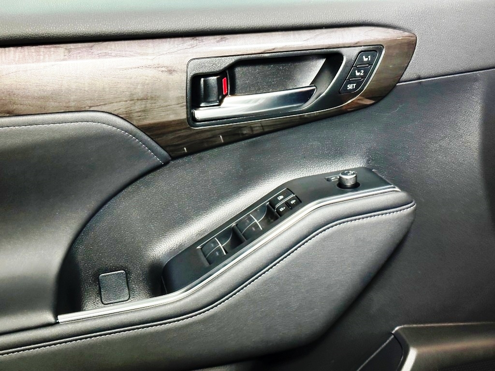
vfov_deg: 30.3
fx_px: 686
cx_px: 248
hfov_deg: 39.7
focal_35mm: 48
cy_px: 186
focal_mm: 6.86
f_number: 1.78
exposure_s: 1/30
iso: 400
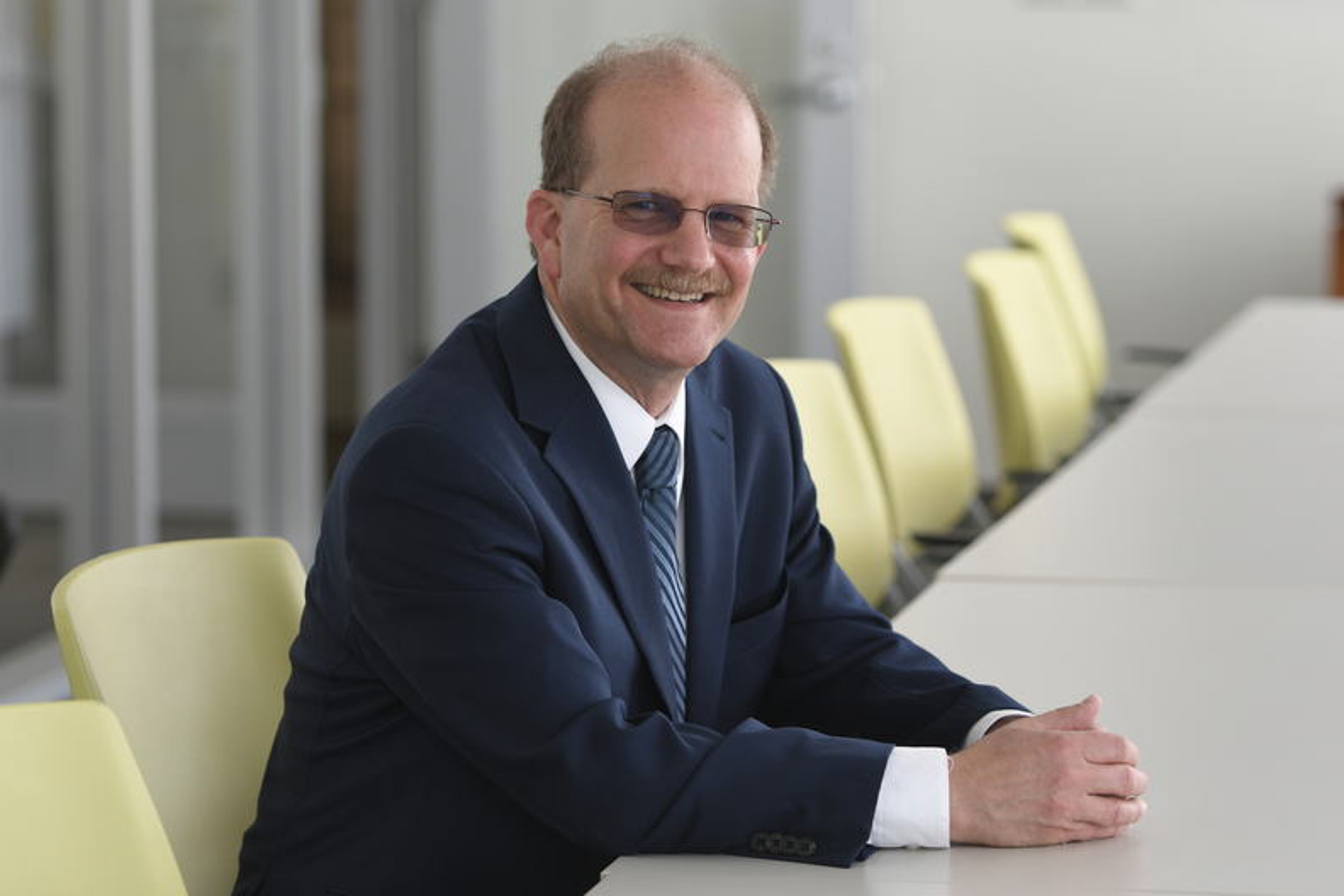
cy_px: 448
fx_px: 5600
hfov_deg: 13.7
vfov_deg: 9.1
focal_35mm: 150
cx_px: 672
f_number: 3.2
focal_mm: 100
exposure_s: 1/50
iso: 100
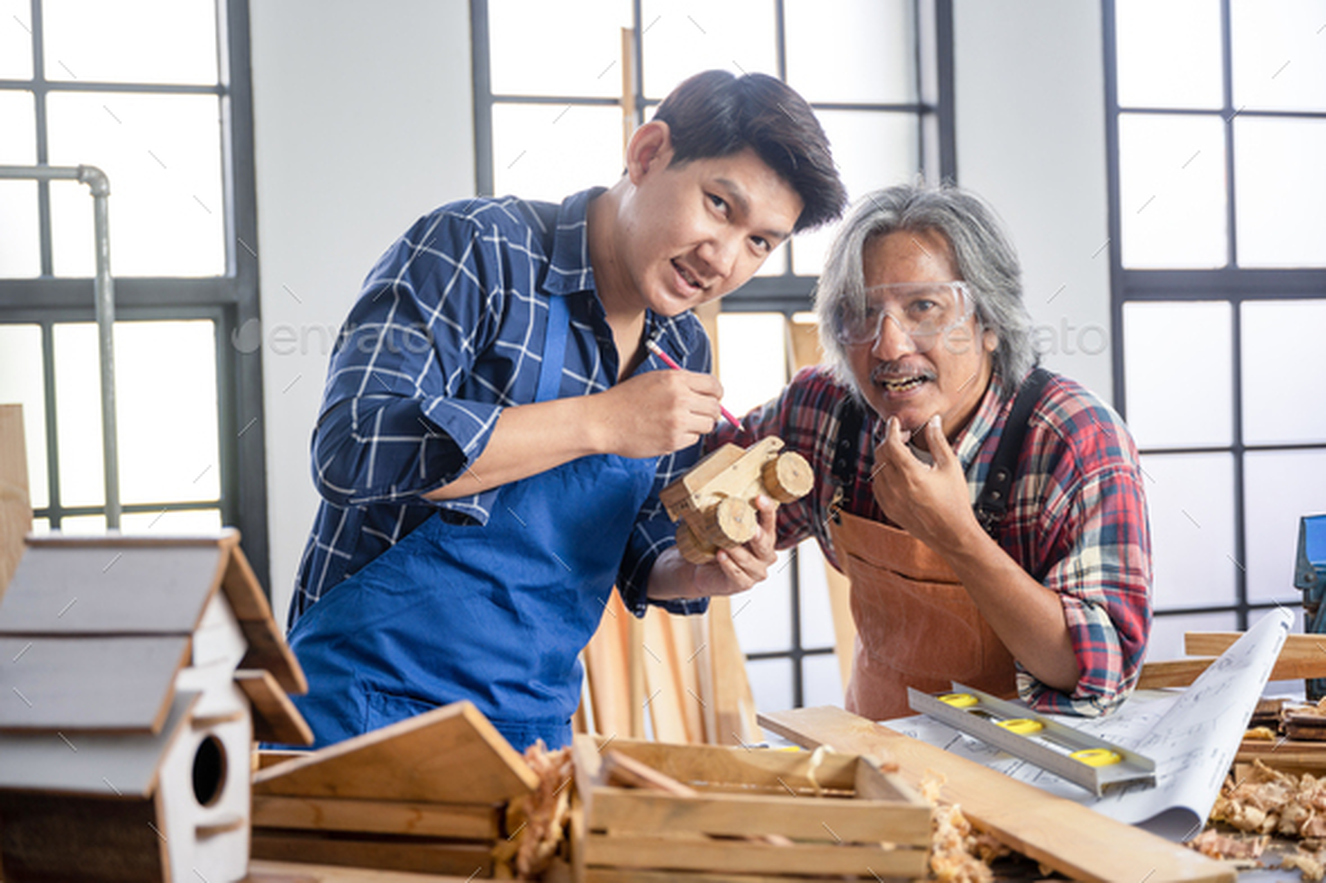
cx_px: 663
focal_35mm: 55
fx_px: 2025
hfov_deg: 36.3
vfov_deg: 24.6
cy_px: 442
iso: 160
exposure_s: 1/160
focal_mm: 55
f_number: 2.8
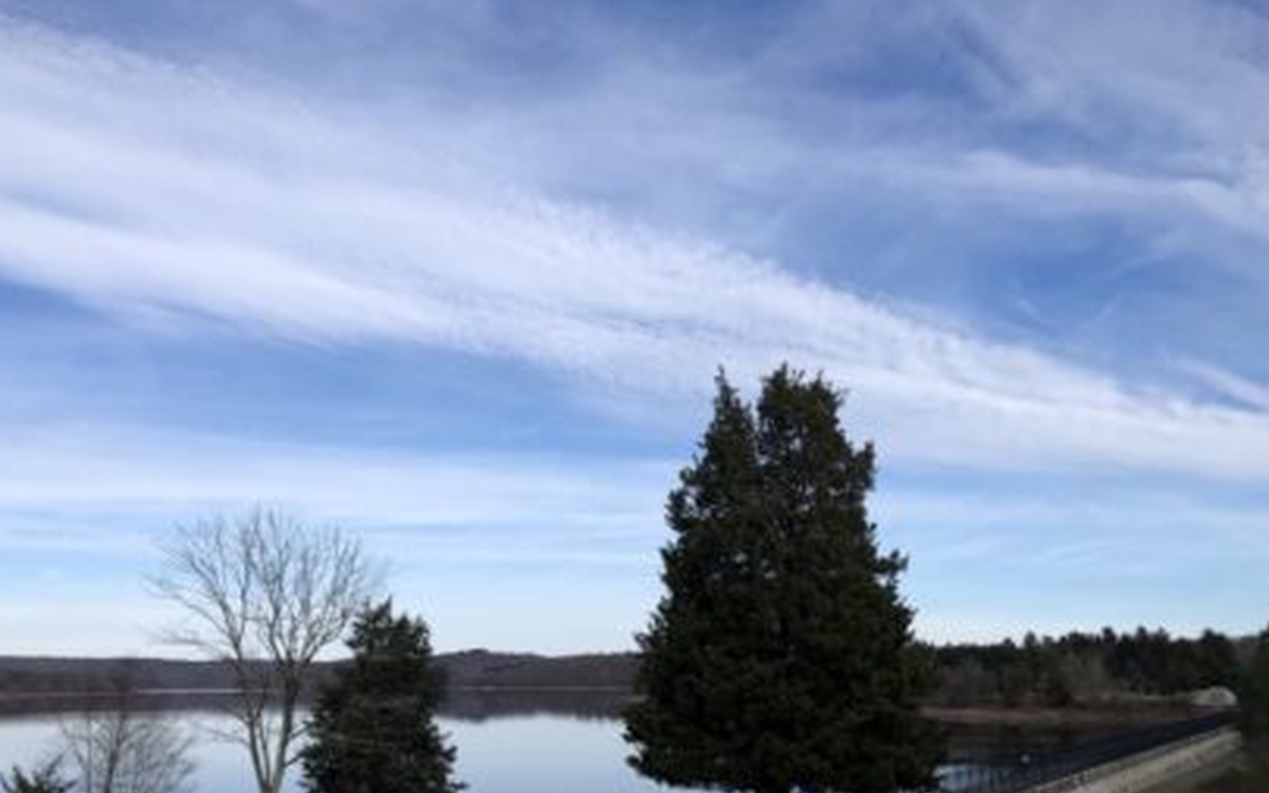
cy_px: 498
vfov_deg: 38.1
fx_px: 1141
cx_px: 617
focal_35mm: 33
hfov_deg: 58.1
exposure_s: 1/2404
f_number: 1.8
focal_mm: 3.99
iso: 20
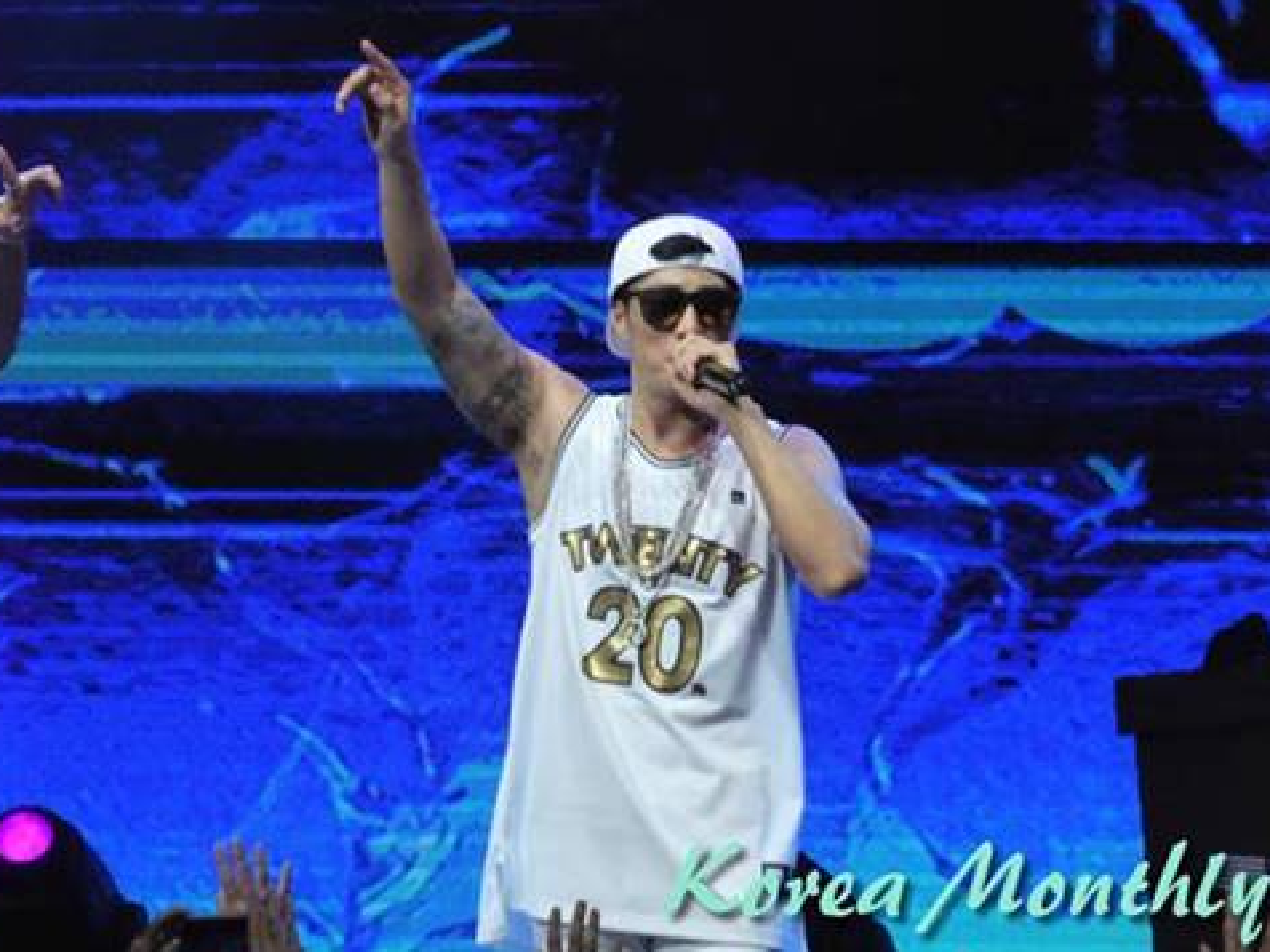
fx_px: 15336
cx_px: 586
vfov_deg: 3.6
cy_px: 445
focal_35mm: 418
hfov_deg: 4.7
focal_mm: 66.8
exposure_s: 1/250
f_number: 6
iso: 1250
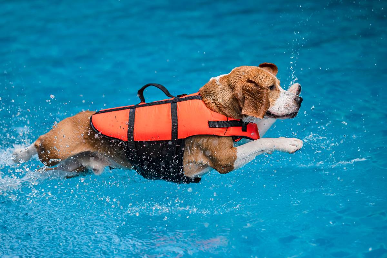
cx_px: 194
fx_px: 1290
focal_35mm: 120
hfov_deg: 17.1
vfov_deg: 11.4
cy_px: 129
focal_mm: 120
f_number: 2.8
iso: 250
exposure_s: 1/1250
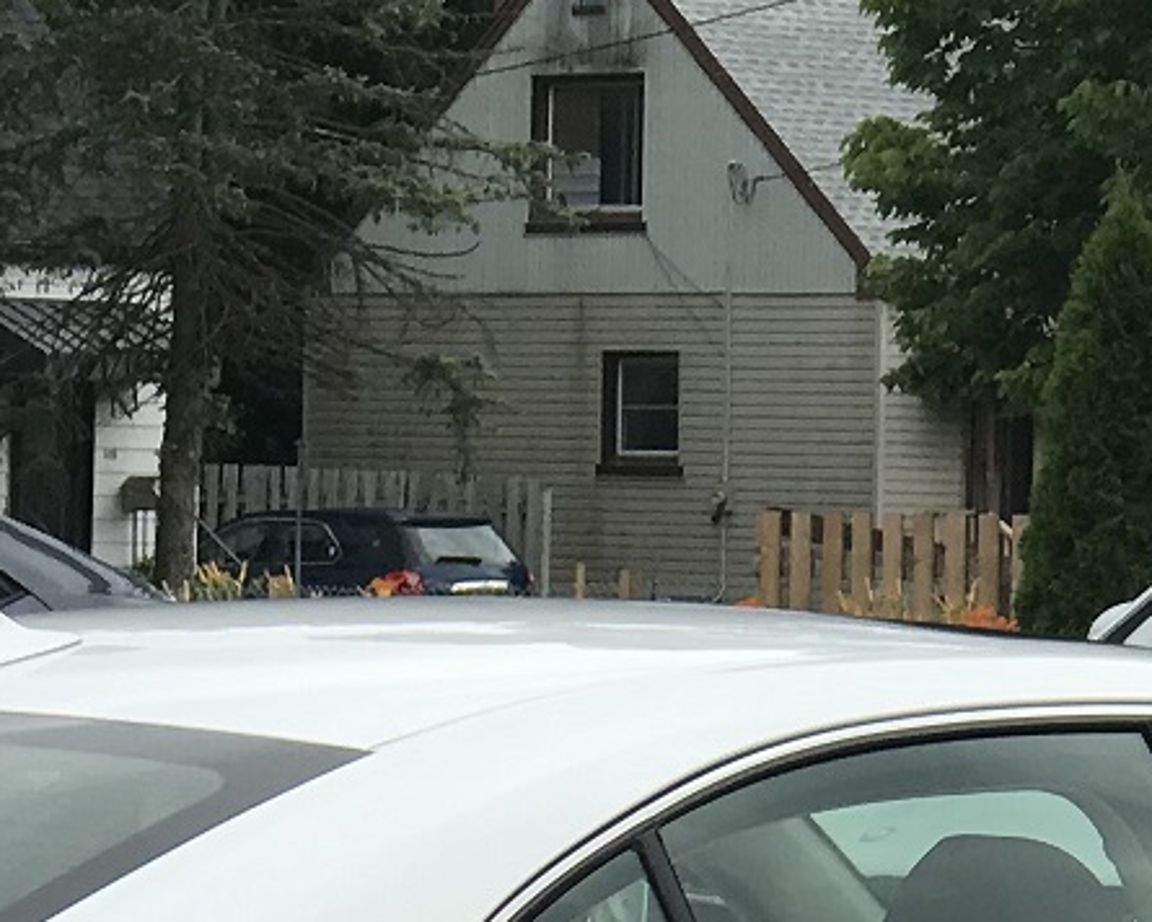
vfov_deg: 6.1
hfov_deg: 7.7
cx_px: 443
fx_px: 8592
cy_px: 1391
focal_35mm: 252
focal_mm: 6.6
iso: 20
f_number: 2.8
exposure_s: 1/458
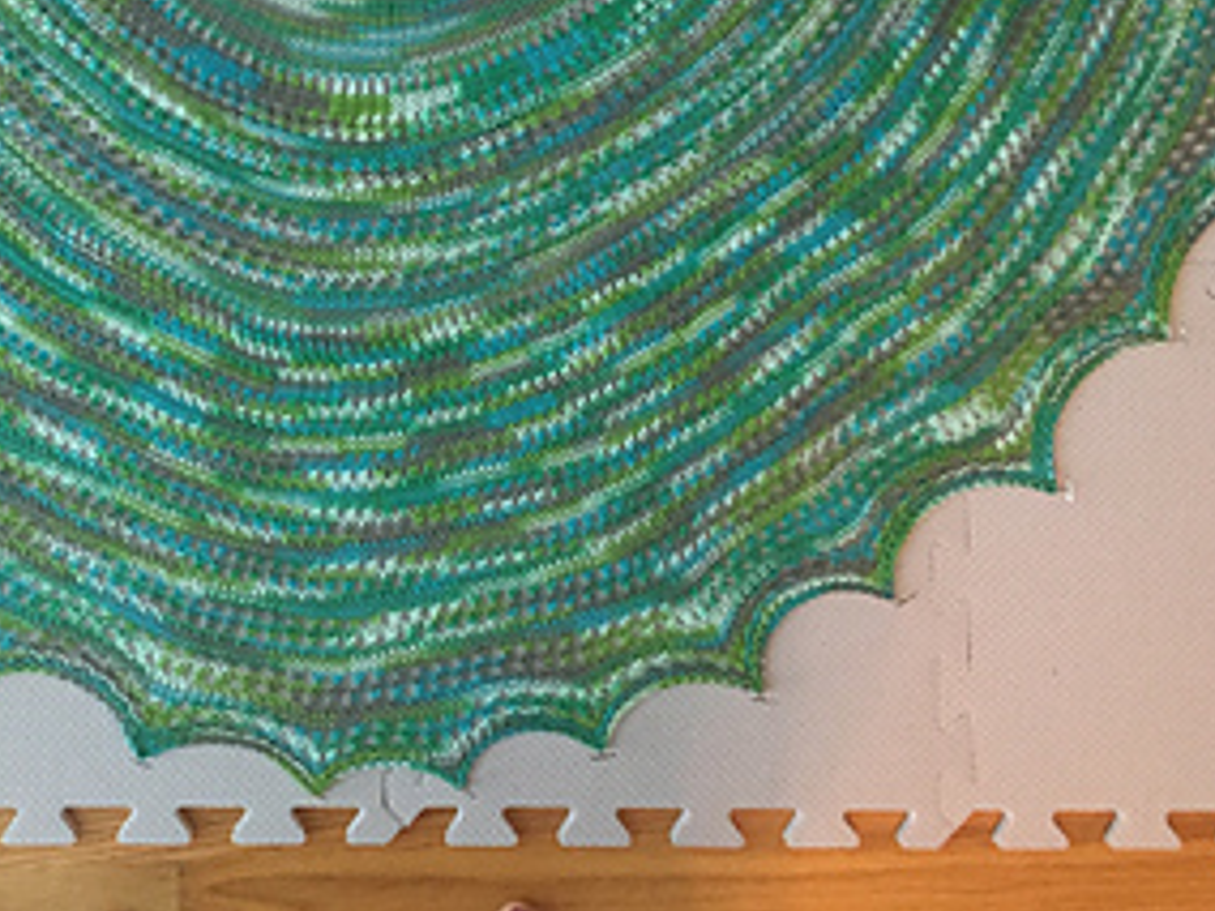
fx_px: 1790
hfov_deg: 37.0
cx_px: 394
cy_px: 207
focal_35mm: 51
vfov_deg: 28.1
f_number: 2.2
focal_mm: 4.15
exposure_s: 1/30
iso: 200
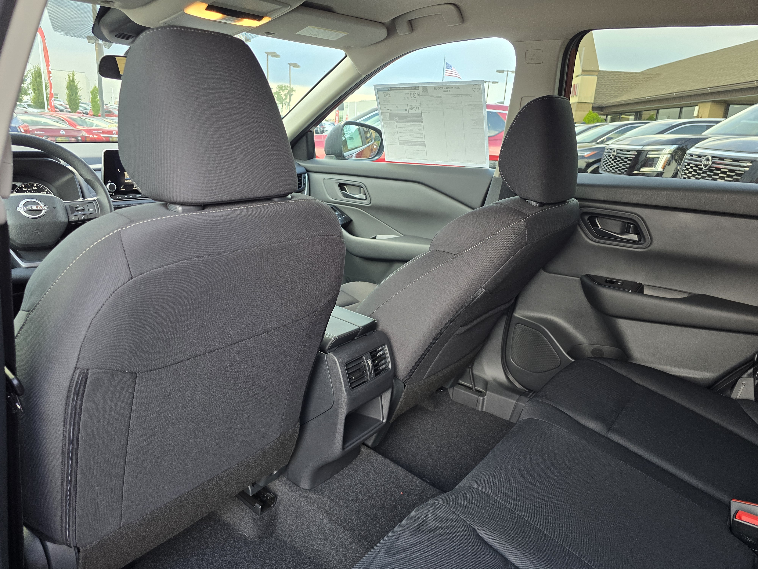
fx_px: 504
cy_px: 284
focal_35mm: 23
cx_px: 379
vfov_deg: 58.9
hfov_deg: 73.9
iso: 125
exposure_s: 1/180
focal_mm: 6.3
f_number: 1.7
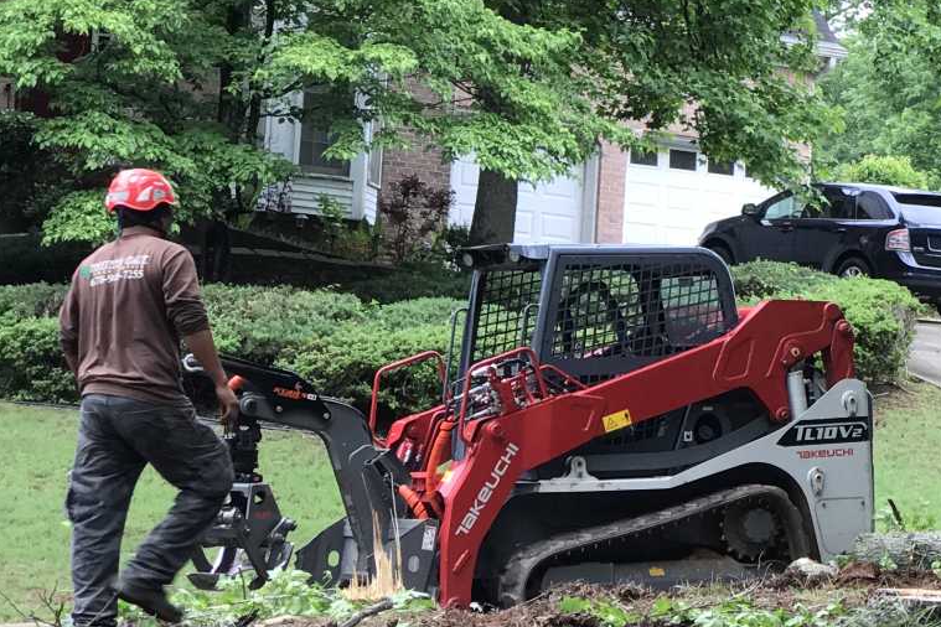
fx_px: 3921
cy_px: 93
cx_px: 1146
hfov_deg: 13.3
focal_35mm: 150
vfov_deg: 9.1
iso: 25
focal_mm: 6.6
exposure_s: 1/60
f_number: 2.8
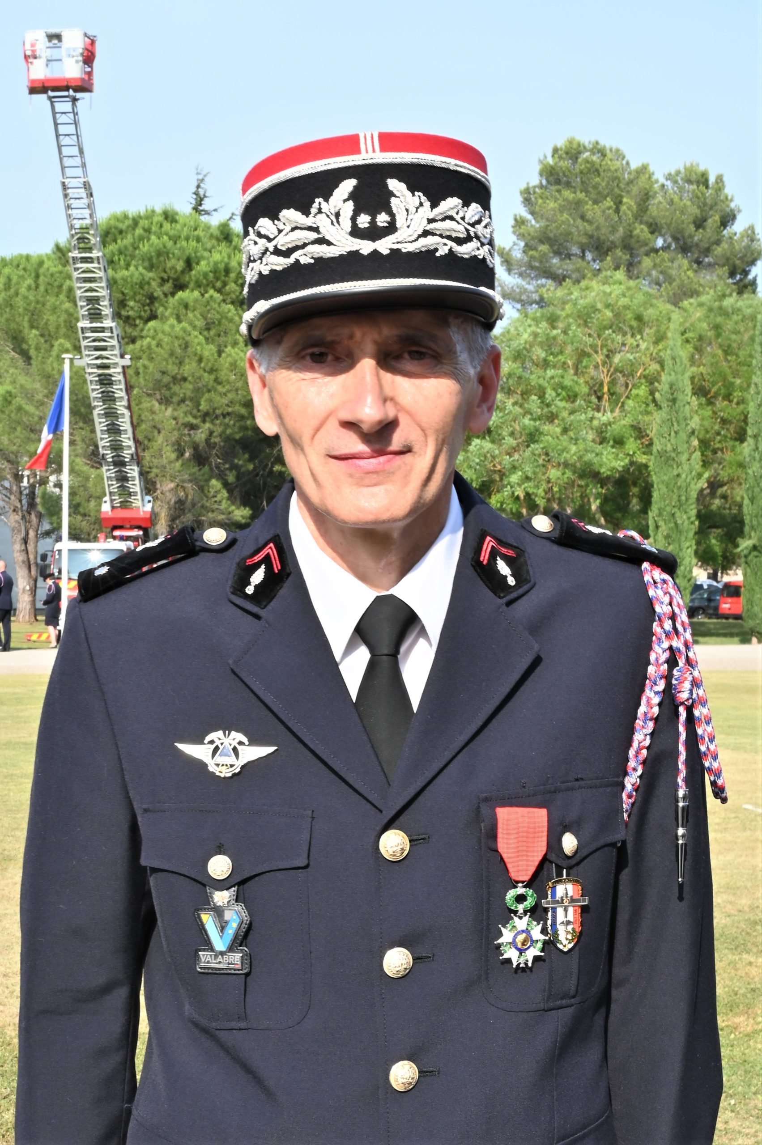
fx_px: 1176
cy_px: 572
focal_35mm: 37
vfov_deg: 51.9
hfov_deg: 35.9
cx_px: 381
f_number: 22
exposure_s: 1/50
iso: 200
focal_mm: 37
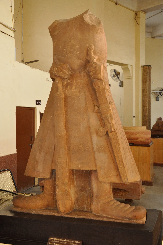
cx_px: 82
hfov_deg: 31.8
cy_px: 122
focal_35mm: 42
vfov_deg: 46.5
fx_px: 286
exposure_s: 1/60
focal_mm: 28
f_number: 4.2
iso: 1600
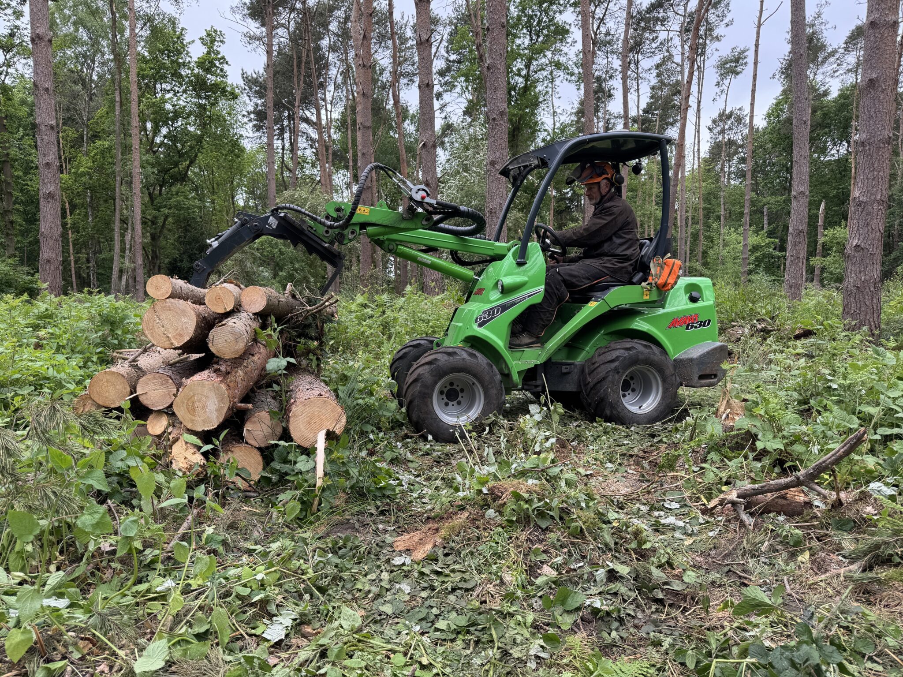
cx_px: 452
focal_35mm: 24
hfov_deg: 71.6
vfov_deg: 56.8
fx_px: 626
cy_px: 338
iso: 80
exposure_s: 1/381
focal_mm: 6.76
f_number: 1.78
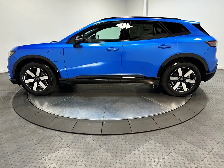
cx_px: 113
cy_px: 81
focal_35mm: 25
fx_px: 162
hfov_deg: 69.4
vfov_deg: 54.9
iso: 400
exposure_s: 1/60
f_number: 1.78
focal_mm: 6.86
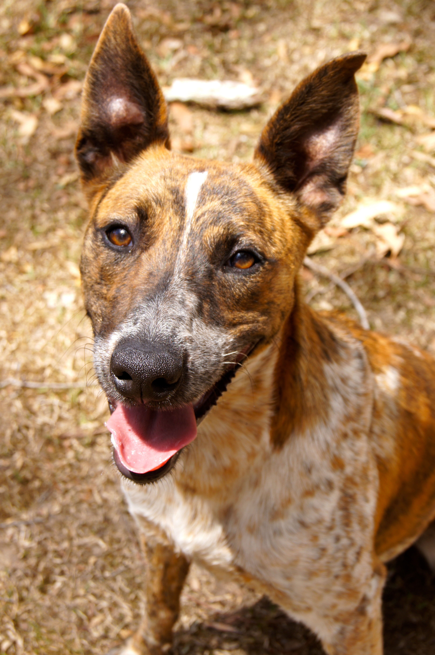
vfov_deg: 29.9
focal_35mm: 68
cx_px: 218
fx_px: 1226
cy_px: 328
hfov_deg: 20.1
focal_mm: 45
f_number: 11
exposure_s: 1/100
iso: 100
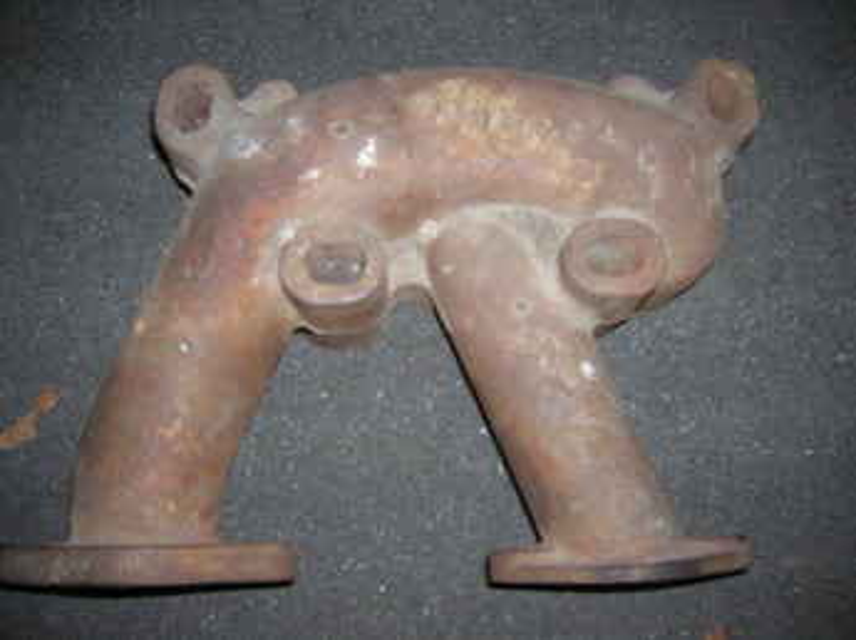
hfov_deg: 54.0
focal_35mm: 34
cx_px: 428
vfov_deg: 41.7
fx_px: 840
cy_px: 320
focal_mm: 5.7
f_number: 2.9
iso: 50
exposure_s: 1/60.1
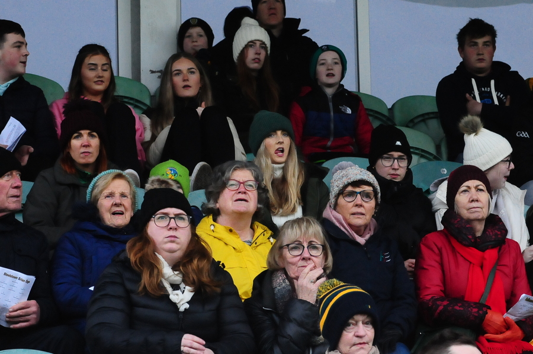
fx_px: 2485
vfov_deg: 8.2
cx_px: 266
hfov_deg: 12.2
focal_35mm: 168
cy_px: 177
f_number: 8
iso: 3200
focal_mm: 112
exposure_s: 1/250
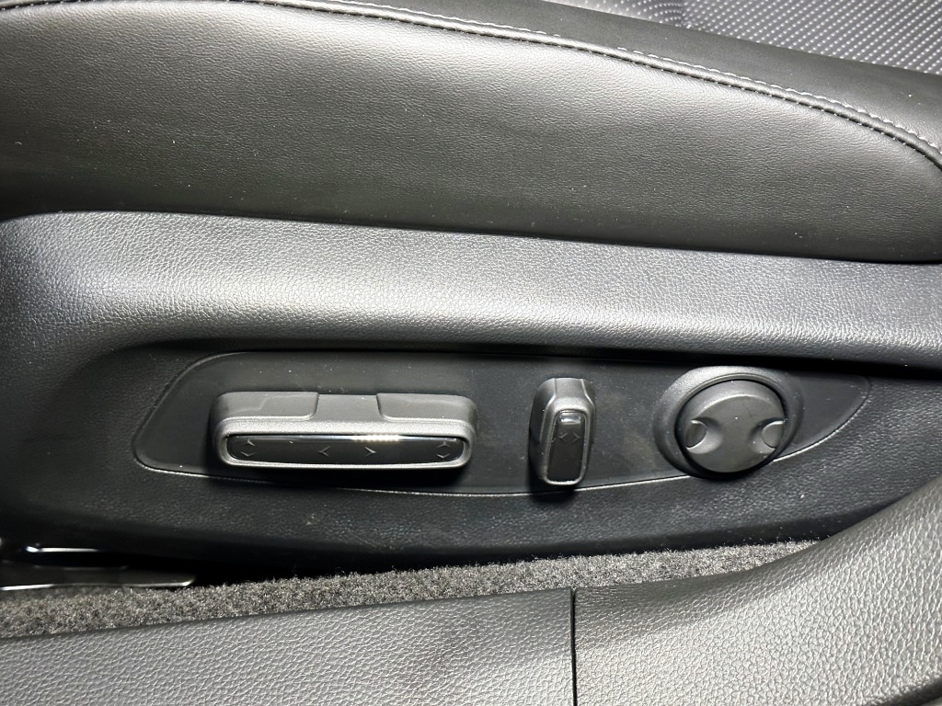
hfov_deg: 39.7
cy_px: 353
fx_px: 1306
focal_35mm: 48
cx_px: 471
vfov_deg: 30.3
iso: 500
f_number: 1.78
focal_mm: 6.86
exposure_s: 1/30
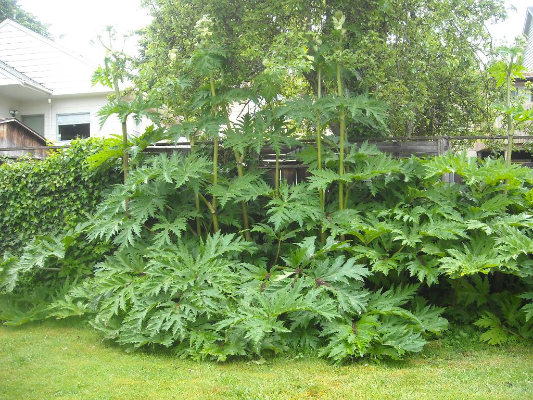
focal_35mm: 35
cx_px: 266
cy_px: 200
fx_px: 539
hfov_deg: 52.6
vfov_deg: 40.7
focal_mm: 5.7
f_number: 2.8
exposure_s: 1/148
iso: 183
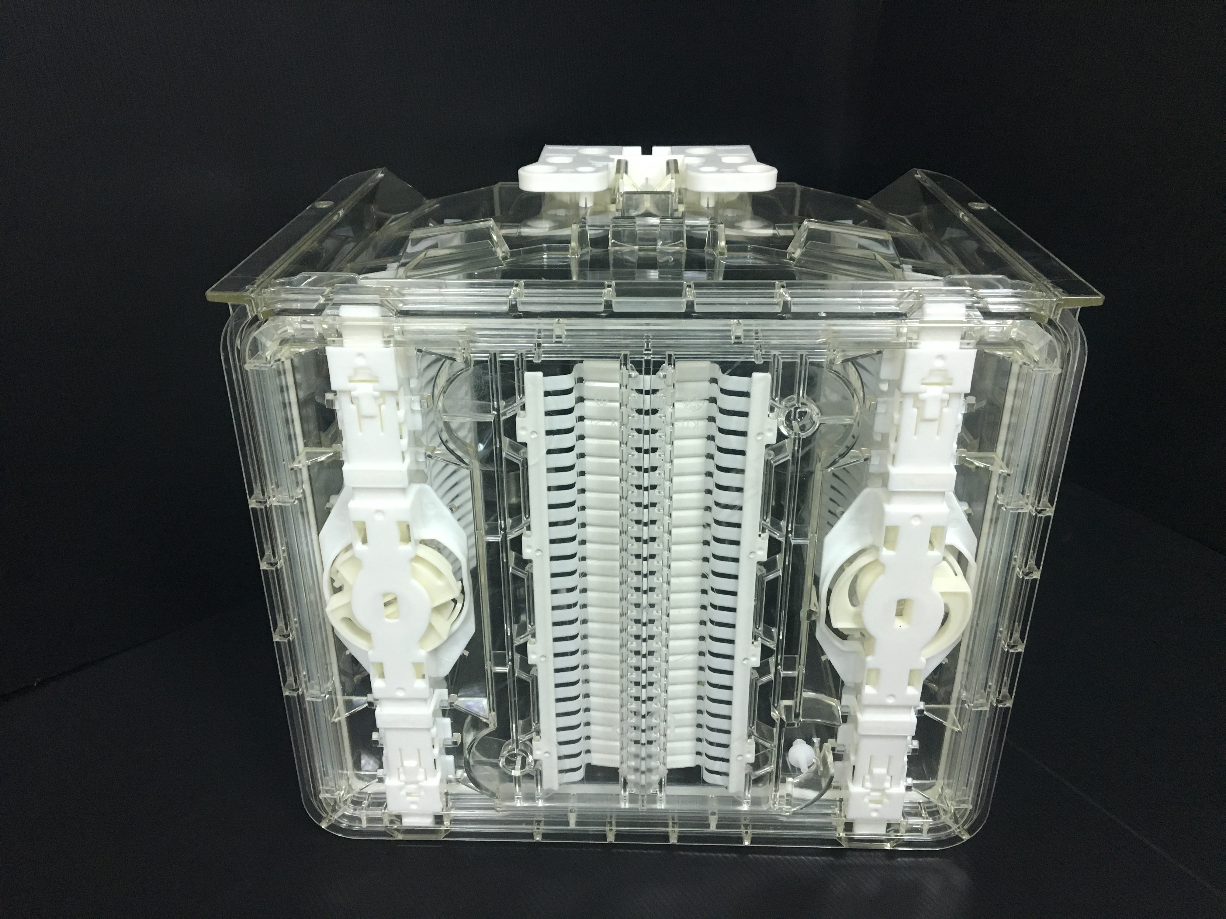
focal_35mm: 29
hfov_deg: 61.7
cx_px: 613
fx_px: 1027
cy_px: 460
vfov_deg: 48.2
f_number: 2.2
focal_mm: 4.15
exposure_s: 1/30
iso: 160
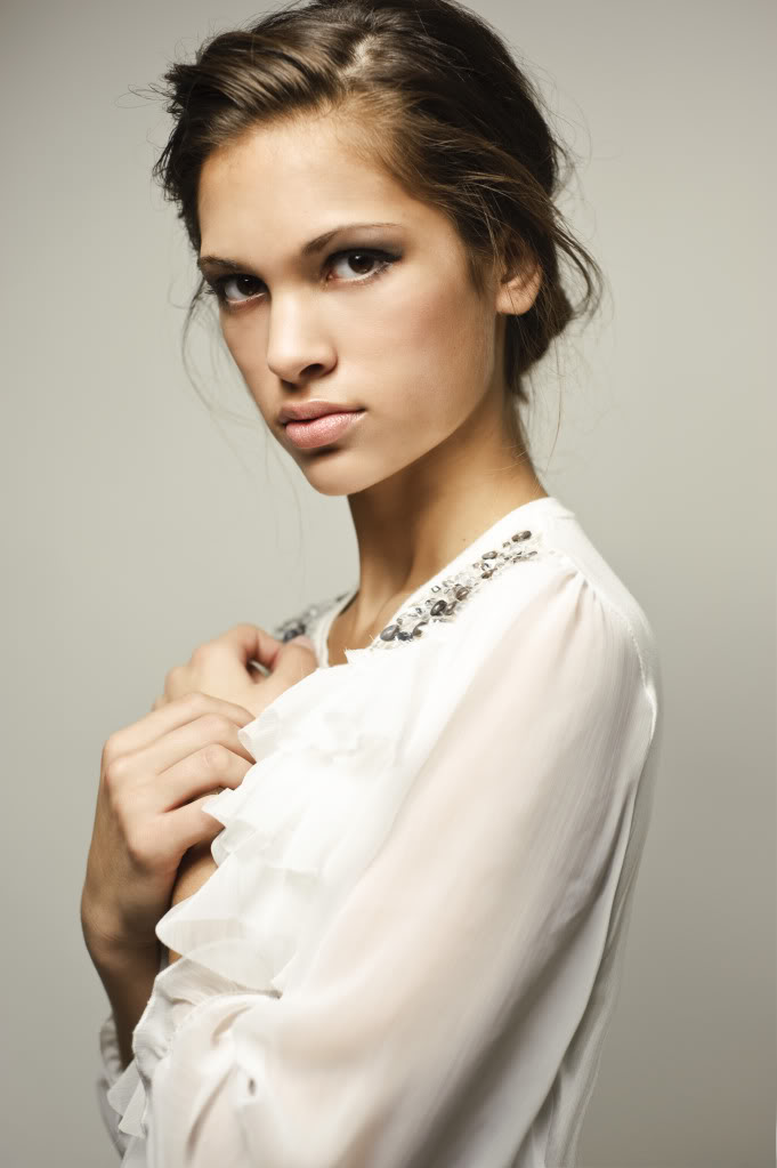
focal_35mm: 50
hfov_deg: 27.0
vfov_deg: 39.6
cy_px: 584
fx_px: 1620
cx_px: 388
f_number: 3.2
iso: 200
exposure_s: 1/125
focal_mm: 50
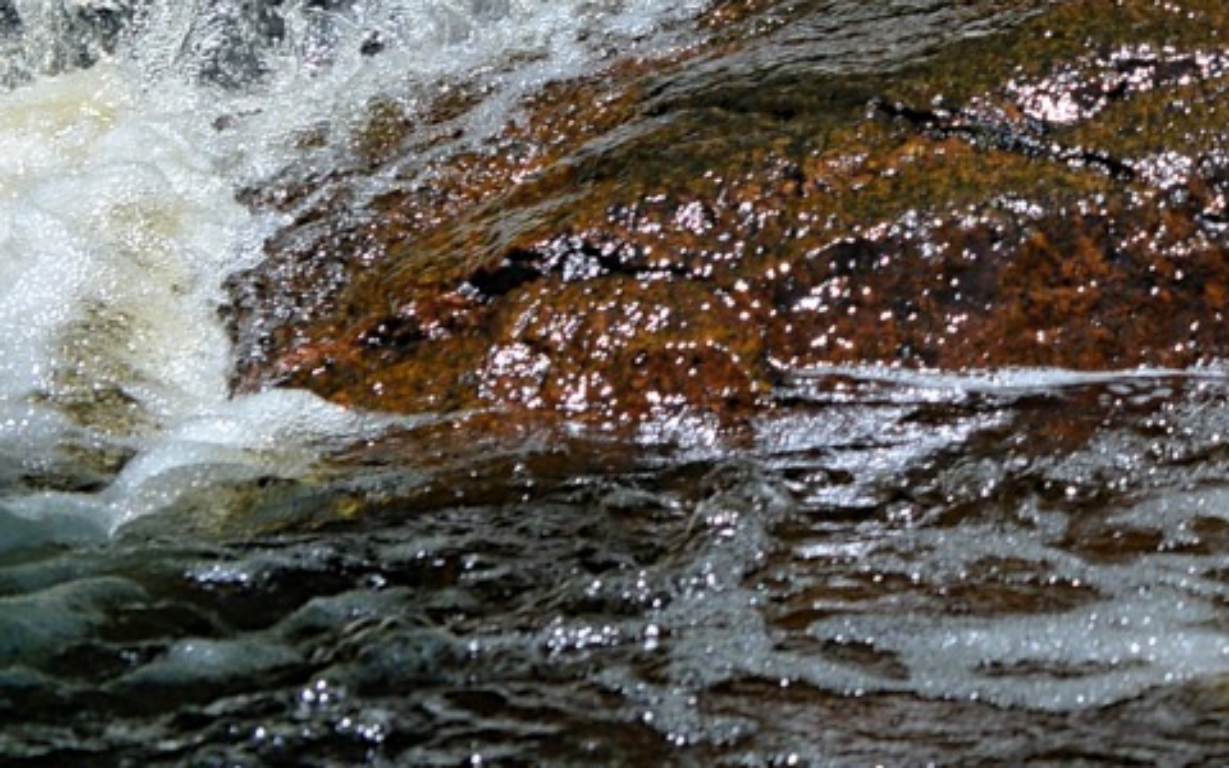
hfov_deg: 10.4
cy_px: -608
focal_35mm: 191
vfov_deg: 6.7
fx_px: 6397
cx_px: 2153
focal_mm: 50
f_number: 5.6
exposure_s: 1/3200
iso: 400
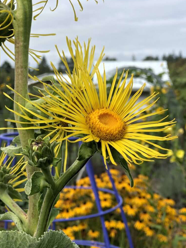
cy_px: 123
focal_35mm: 58
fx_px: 415
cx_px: 93
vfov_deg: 33.2
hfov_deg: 25.2
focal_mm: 6.6
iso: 20
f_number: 2.8
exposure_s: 1/506
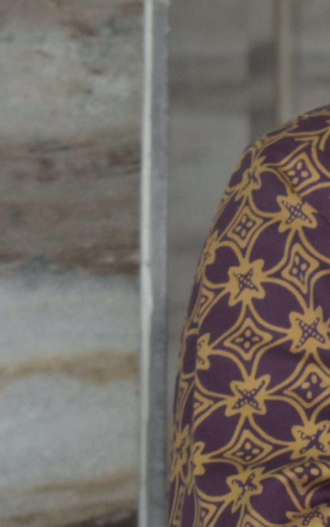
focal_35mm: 376
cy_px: -72
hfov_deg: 3.4
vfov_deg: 5.6
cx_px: 865
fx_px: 5410
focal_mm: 48
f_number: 5.3
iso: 1000
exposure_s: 1/60
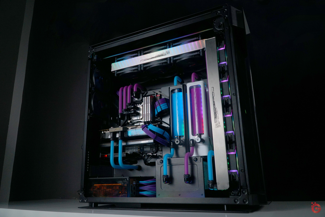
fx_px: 244
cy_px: 108
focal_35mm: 27
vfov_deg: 47.9
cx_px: 162
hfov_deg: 67.4
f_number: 9
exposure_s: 1/250
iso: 400
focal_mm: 18
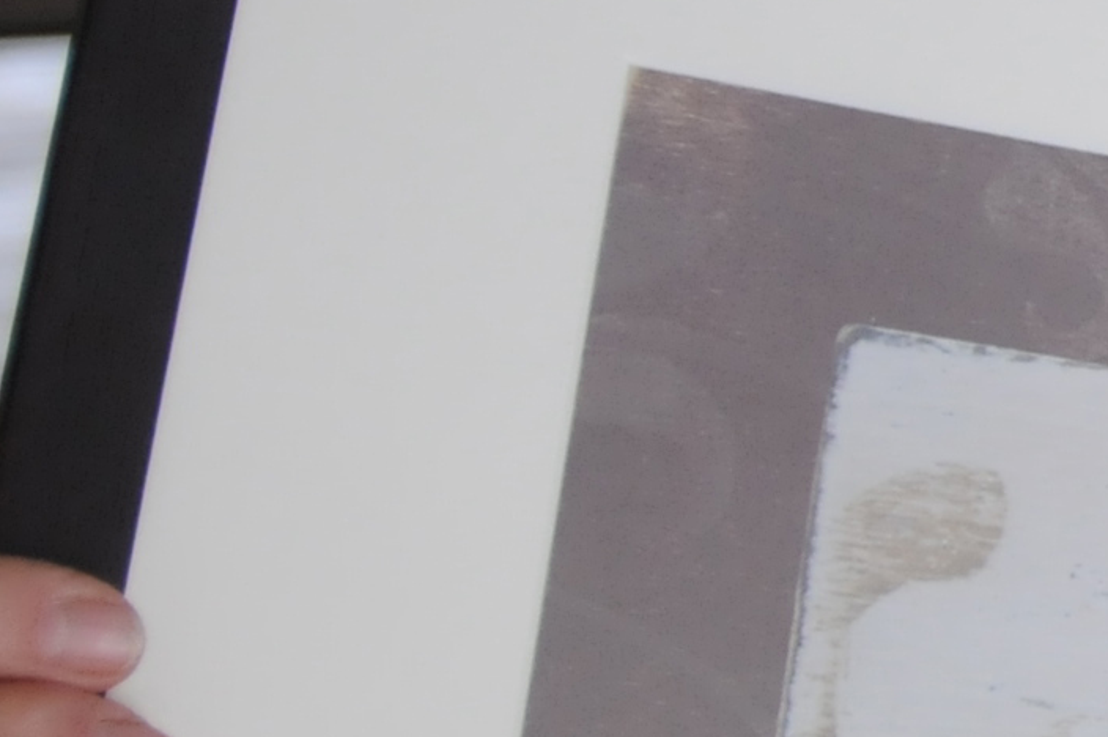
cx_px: 2225
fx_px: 4213
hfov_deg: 13.0
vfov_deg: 9.9
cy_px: 33
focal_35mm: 137
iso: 800
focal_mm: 20
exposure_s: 1/160
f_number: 2.8
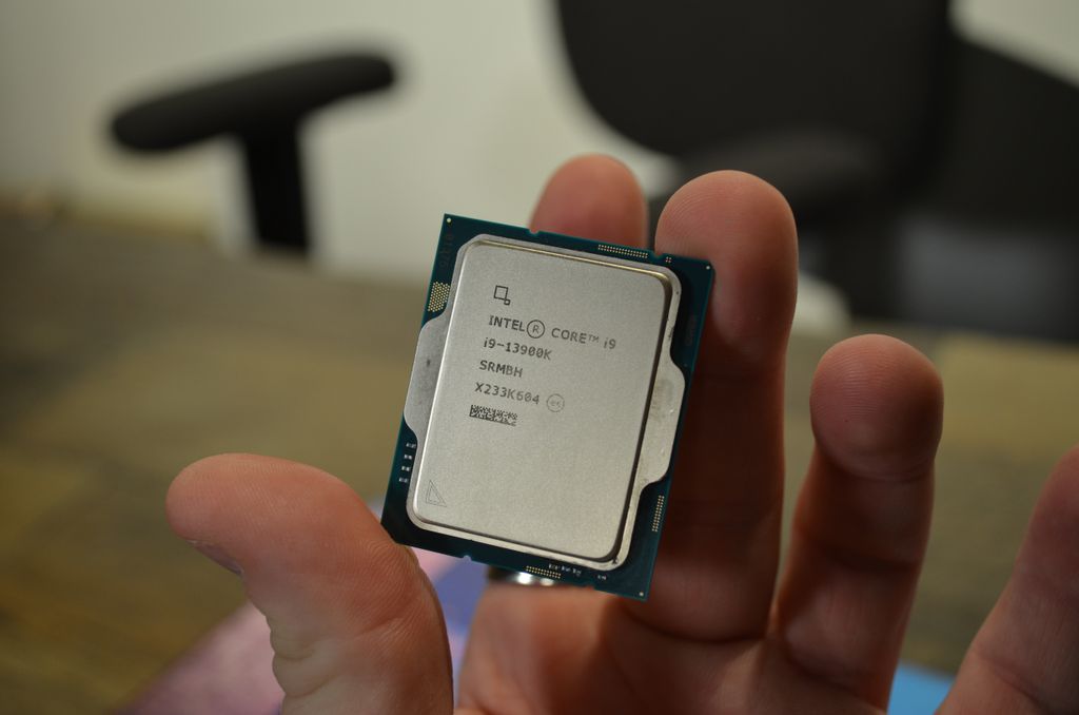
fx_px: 1570
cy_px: 358
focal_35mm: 52
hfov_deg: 37.9
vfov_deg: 25.6
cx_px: 540
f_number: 5
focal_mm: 35
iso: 400
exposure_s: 1/80
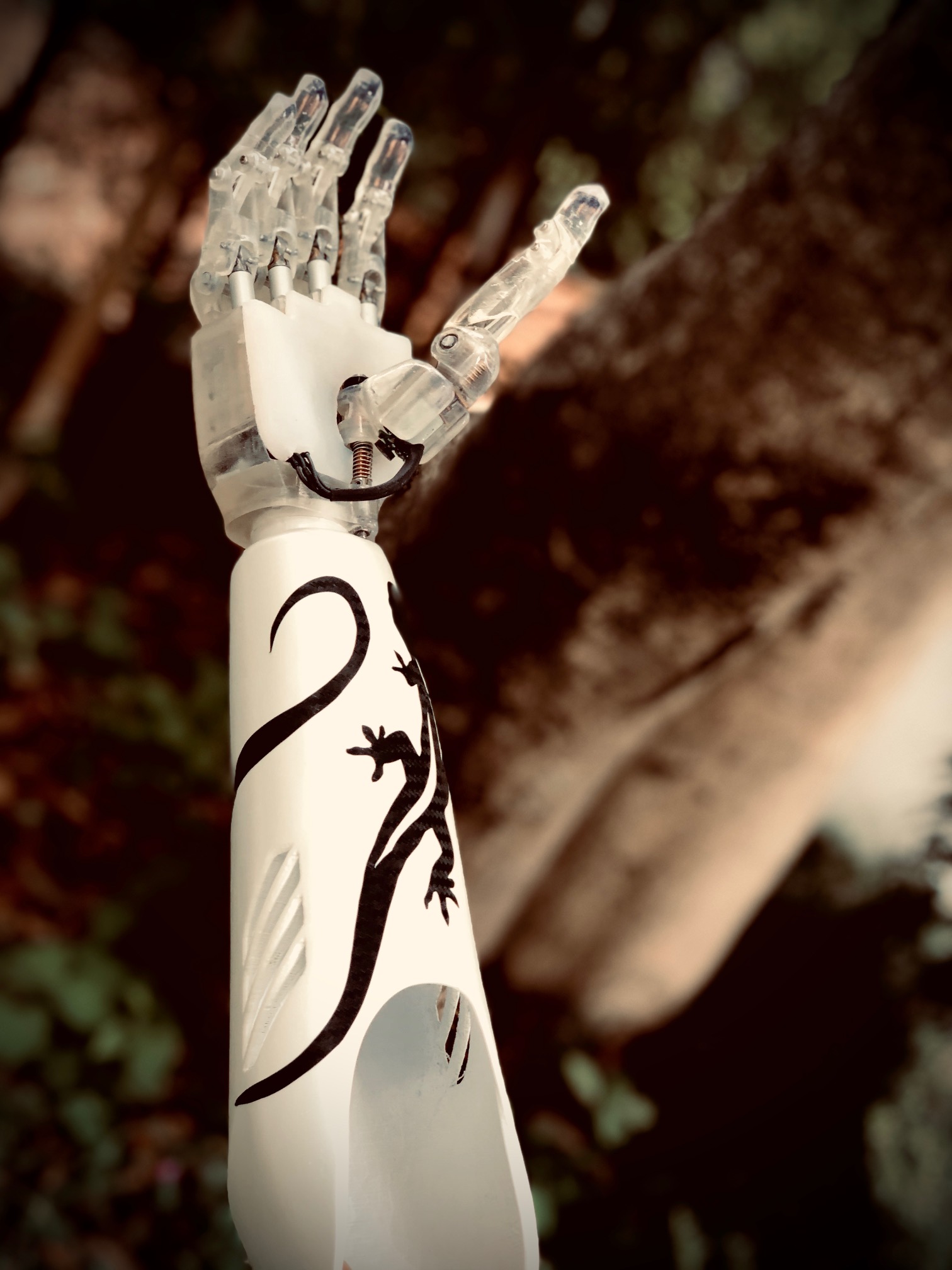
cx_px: 476
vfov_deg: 36.8
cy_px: 635
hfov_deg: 28.0
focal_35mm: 52
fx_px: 1907
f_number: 2.4
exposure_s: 1/60
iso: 50
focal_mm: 6
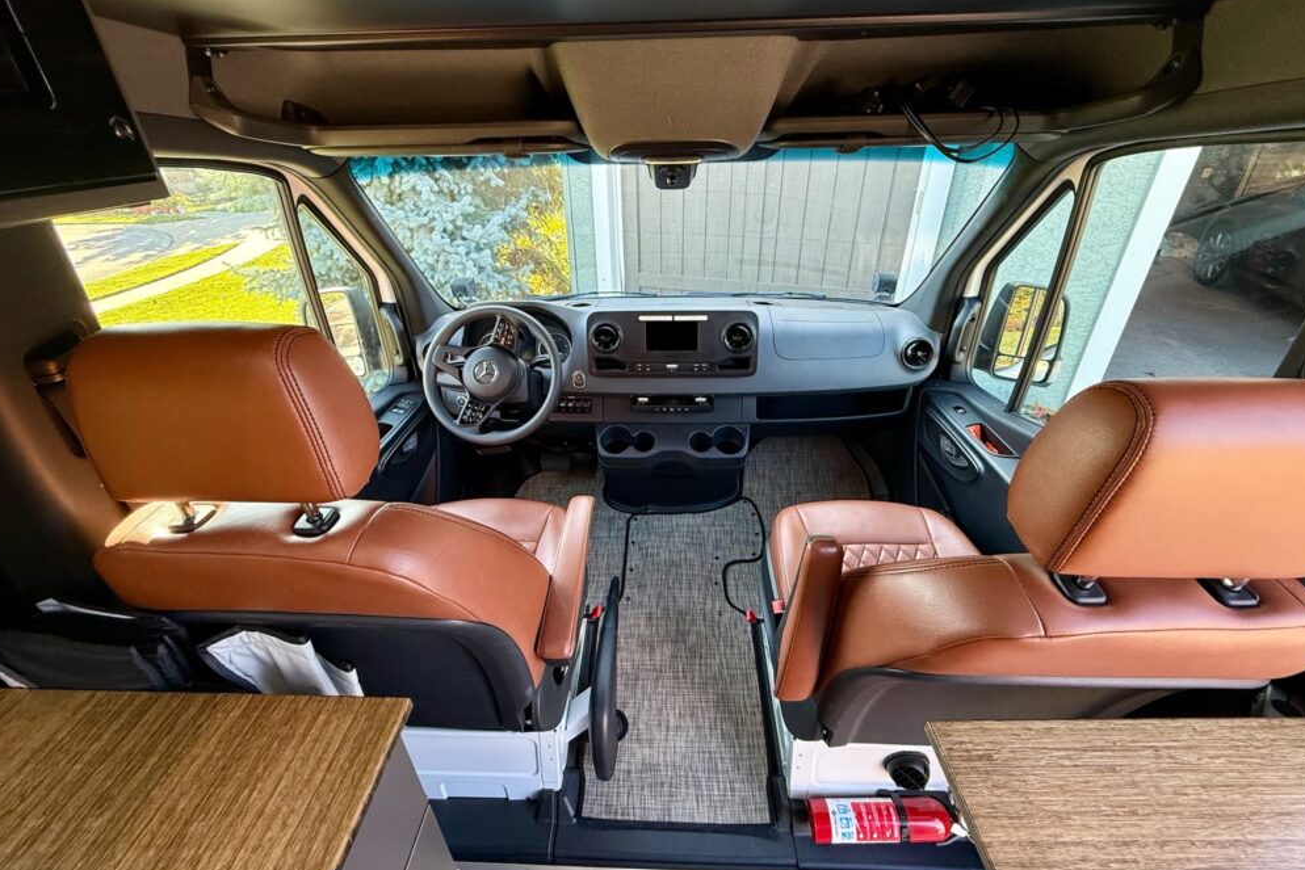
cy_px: 396
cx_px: 651
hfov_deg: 100.4
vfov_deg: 77.2
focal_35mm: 15
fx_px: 544
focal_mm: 2.22
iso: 200
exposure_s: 1/104
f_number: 2.2
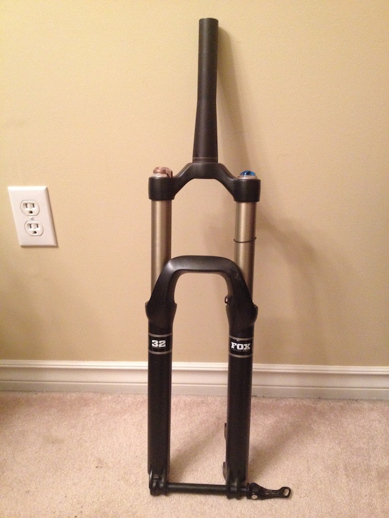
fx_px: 524
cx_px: 194
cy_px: 259
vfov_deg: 52.6
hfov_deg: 40.7
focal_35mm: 35
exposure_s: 1/20
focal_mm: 4.28
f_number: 2.4
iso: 320
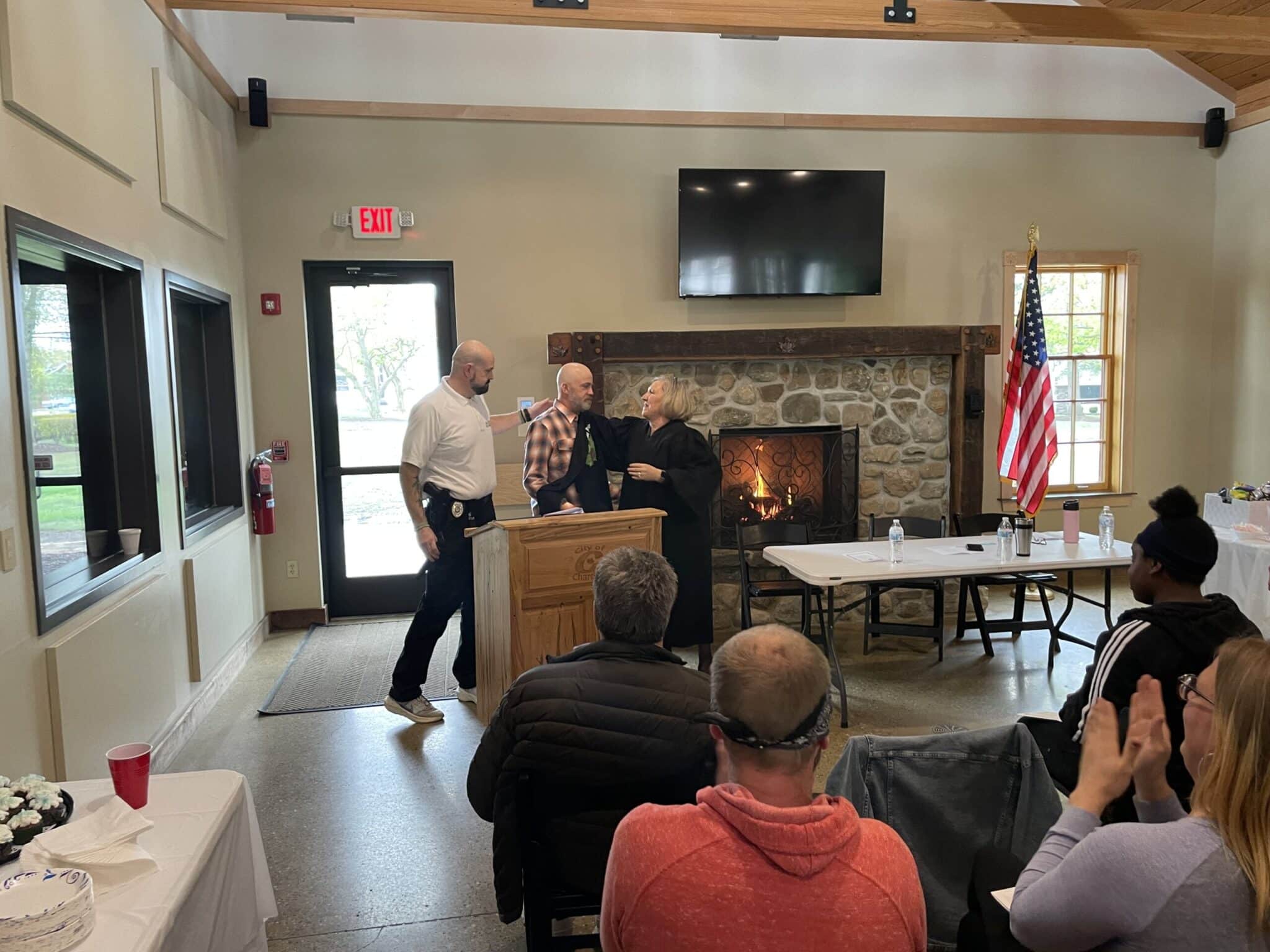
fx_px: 954
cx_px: 635
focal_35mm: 26
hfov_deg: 67.3
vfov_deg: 53.1
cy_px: 476
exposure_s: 1/60
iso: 160
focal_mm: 4.2
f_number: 1.6
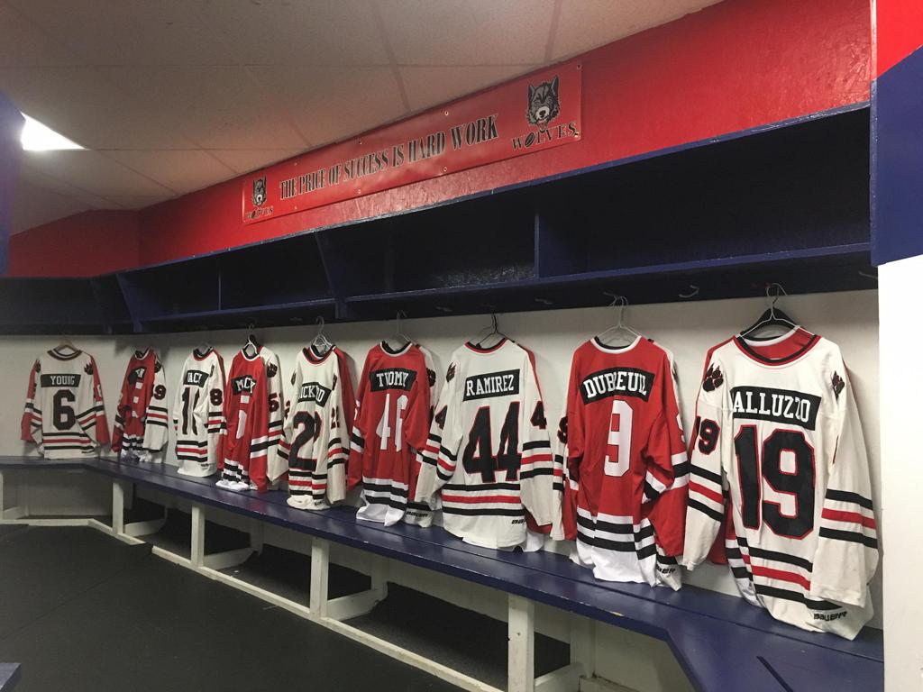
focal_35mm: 29
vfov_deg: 48.2
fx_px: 773
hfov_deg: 61.7
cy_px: 346
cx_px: 462
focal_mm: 4.15
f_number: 2.2
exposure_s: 1/30
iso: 200
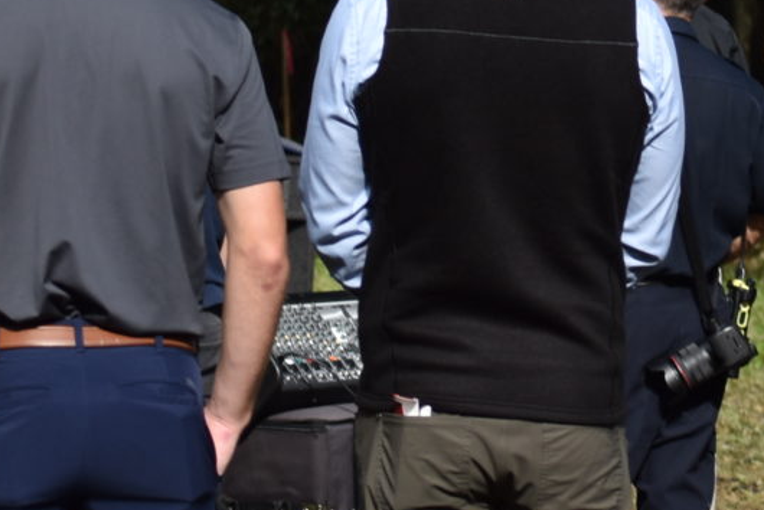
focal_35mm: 396
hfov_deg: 5.2
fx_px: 8408
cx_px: 595
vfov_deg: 3.5
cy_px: -40
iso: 100
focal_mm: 70
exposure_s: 1/800
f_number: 4.5
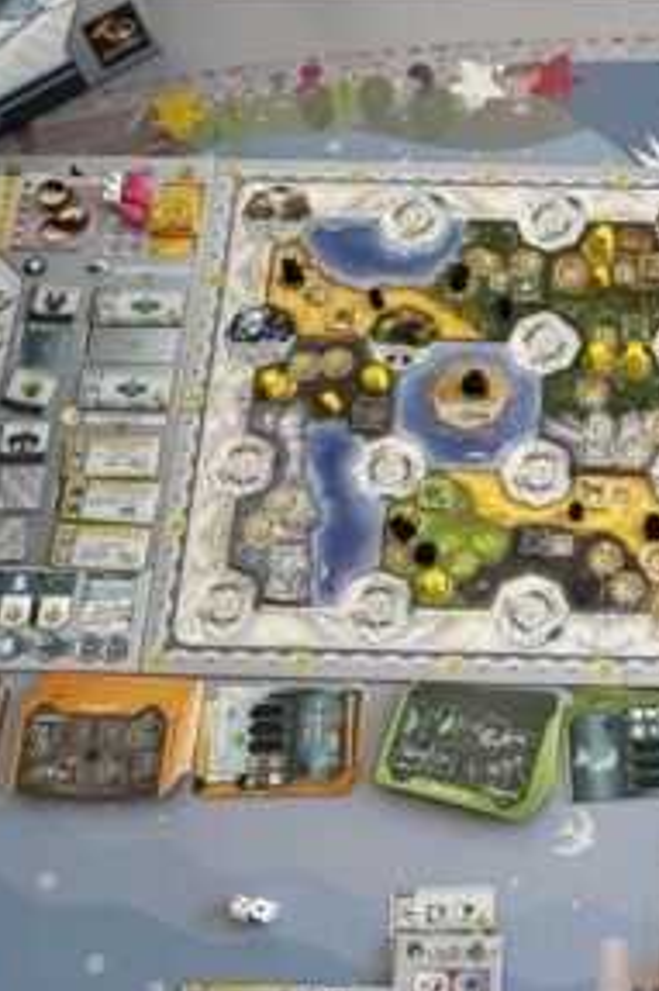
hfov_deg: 32.0
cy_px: 729
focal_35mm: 39
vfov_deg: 47.9
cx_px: 628
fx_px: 1072
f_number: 2.2
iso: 50
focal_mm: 2.22
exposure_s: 1/99
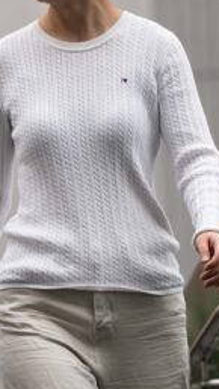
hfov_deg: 2.4
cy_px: 120
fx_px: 5150
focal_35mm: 500
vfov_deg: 4.3
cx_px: -122
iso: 80
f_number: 3.2
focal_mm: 120
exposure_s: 1/800
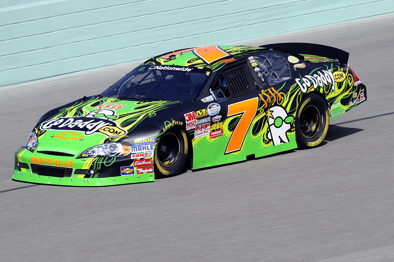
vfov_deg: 4.6
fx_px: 3281
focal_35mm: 300
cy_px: 131
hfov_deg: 6.9
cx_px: 197
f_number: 10
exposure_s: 1/500
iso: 200
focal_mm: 300
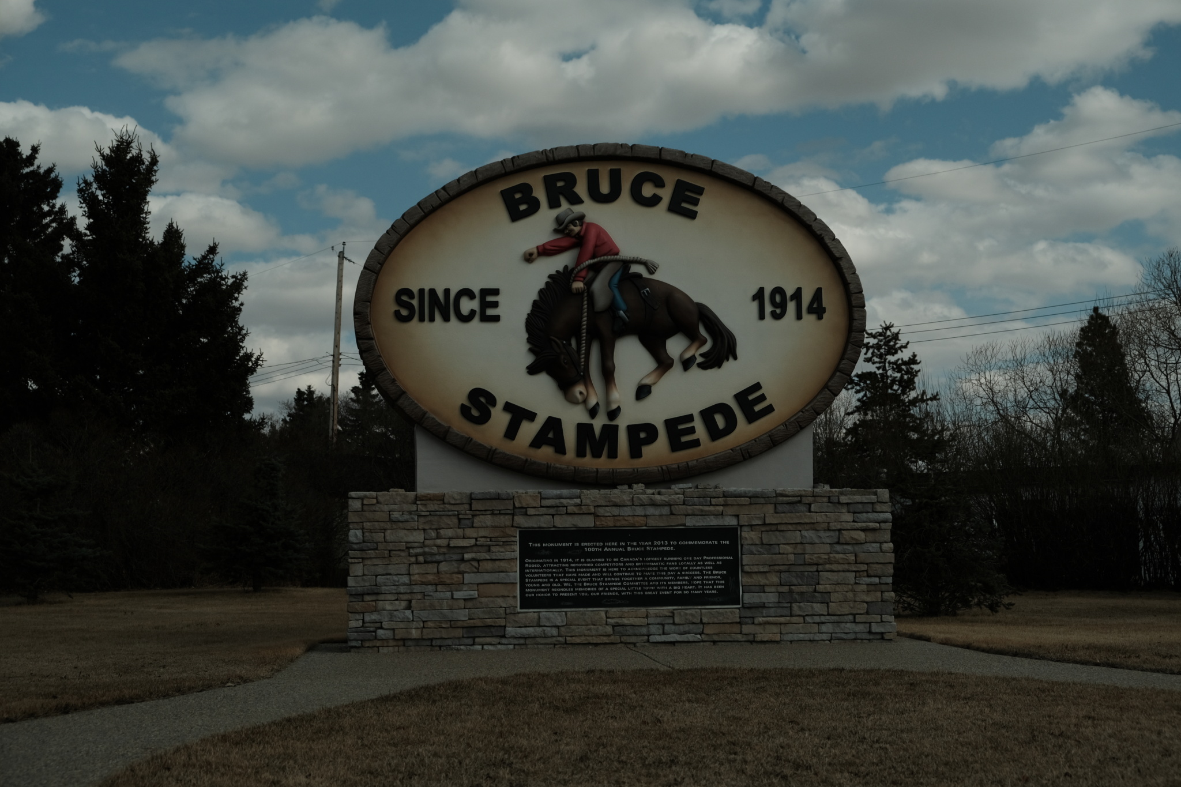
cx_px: 590
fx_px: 1476
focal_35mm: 45
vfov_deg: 29.9
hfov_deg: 43.6
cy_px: 394
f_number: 4.5
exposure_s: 1/7000
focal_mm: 30.2
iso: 320
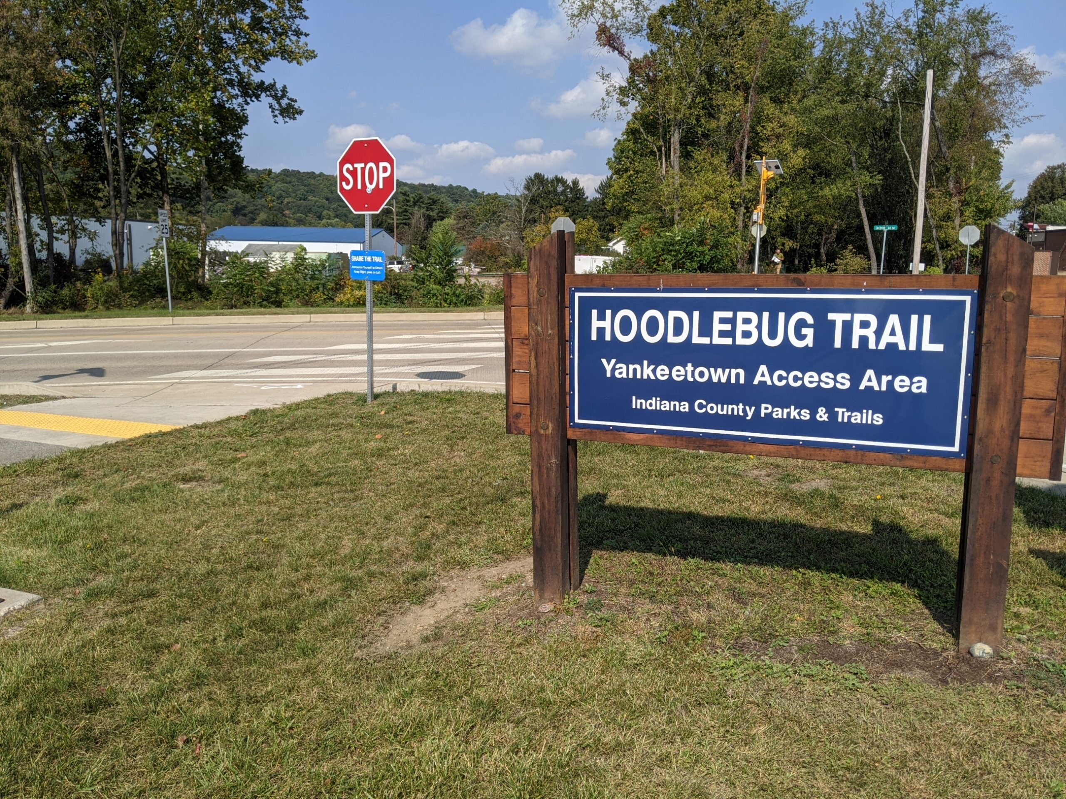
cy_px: 400
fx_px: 831
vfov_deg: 51.4
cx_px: 533
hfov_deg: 65.3
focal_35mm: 27
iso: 57
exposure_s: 1/3356
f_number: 1.8
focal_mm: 4.44
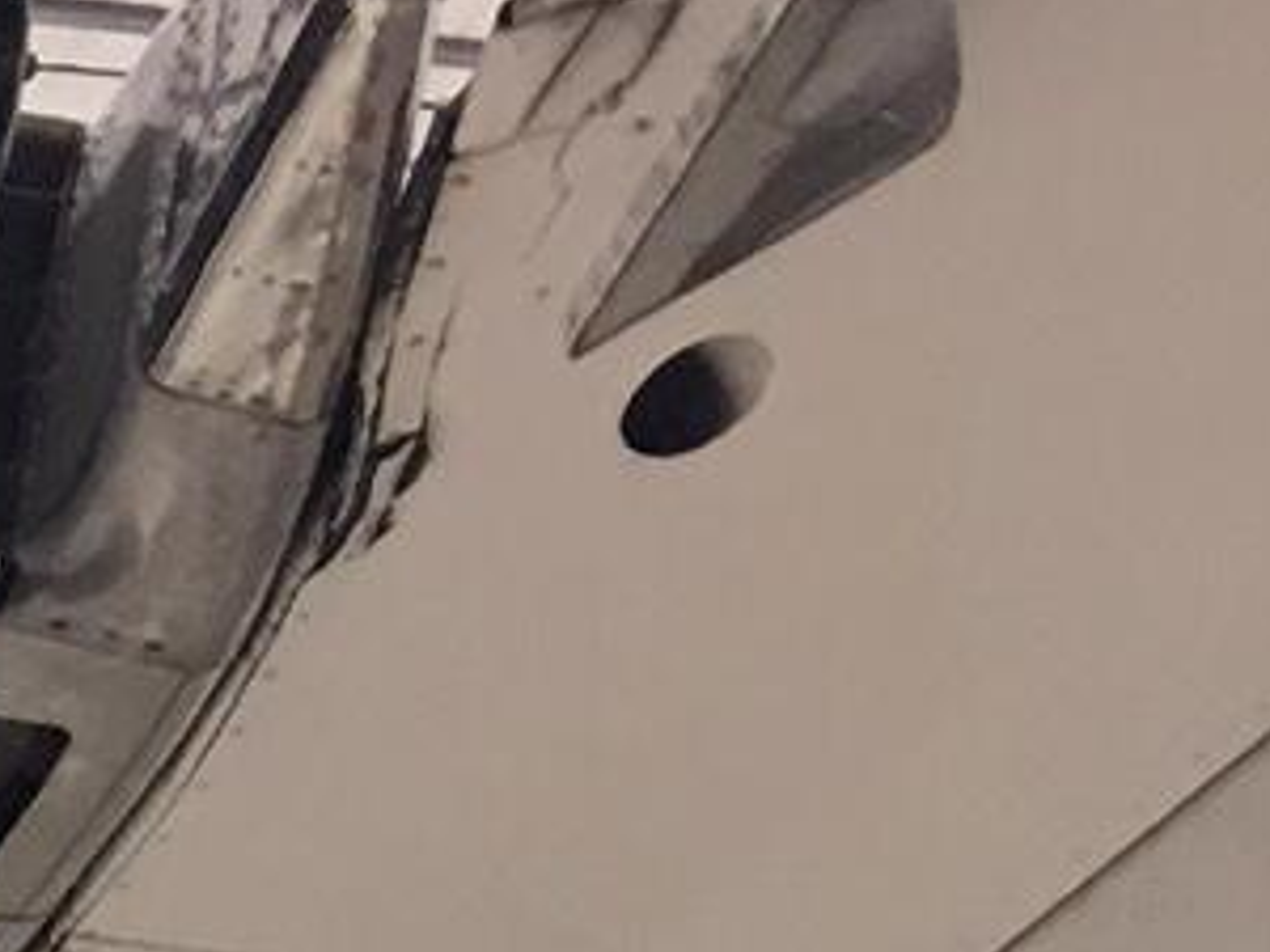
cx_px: -2904
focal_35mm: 195
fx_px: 7154
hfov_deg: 8.2
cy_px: 2767
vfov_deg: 6.9
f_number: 2.2
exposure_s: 1/15
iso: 32
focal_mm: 4.15
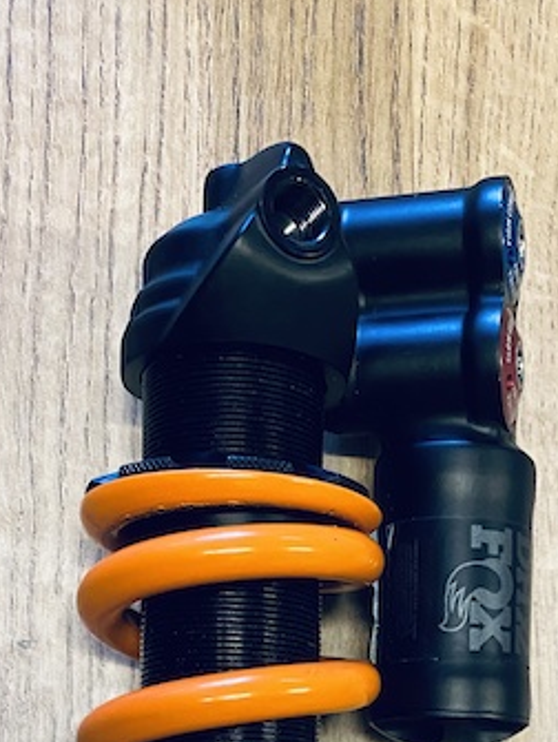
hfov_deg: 23.6
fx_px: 1330
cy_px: 877
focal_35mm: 62
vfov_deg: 27.6
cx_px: 352
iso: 400
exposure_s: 1/50
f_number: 1.8
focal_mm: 4.25
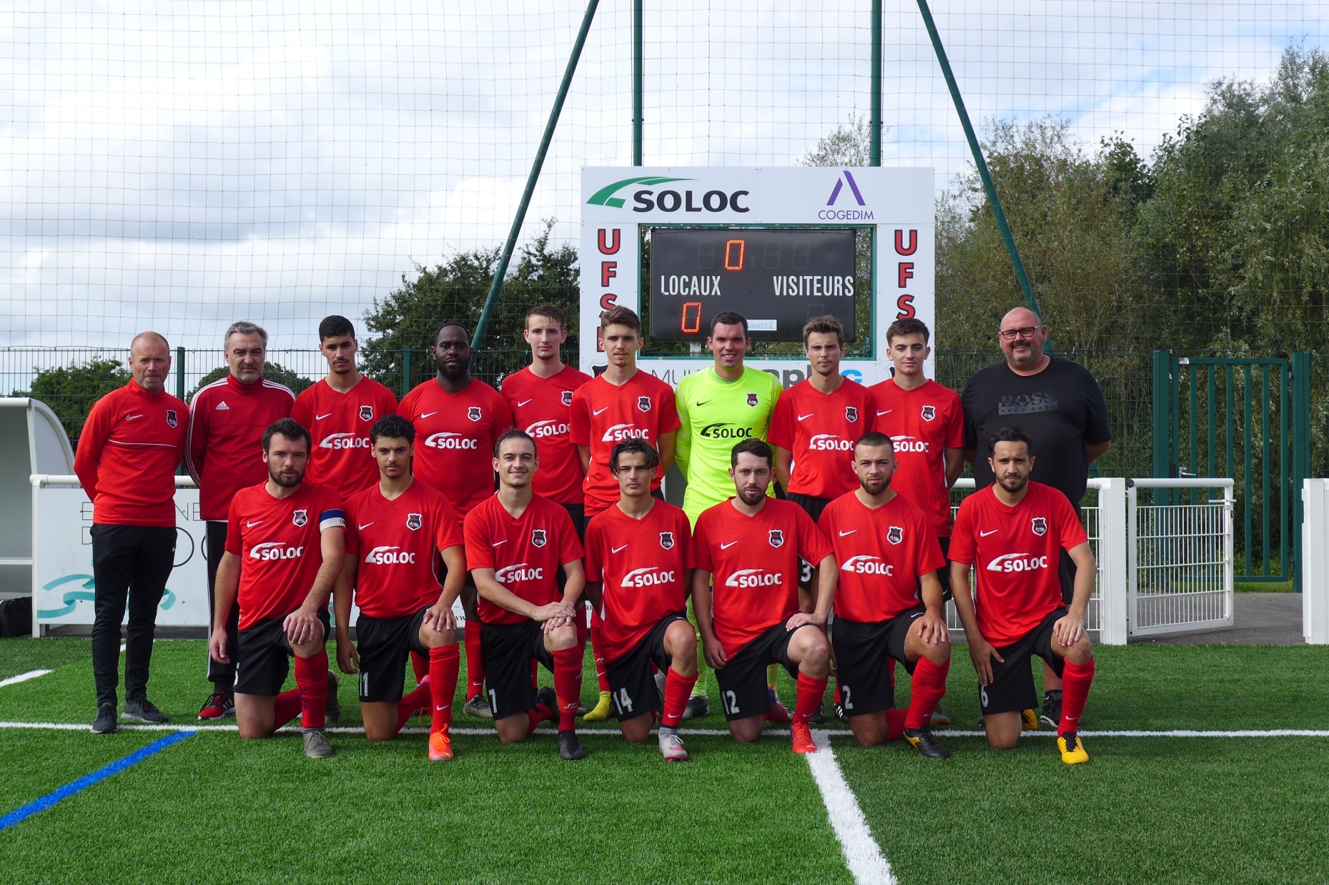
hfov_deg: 43.6
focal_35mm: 45
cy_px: 442
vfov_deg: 29.8
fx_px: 1661
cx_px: 664
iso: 80
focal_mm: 8.4
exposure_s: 1/1600
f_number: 2.8
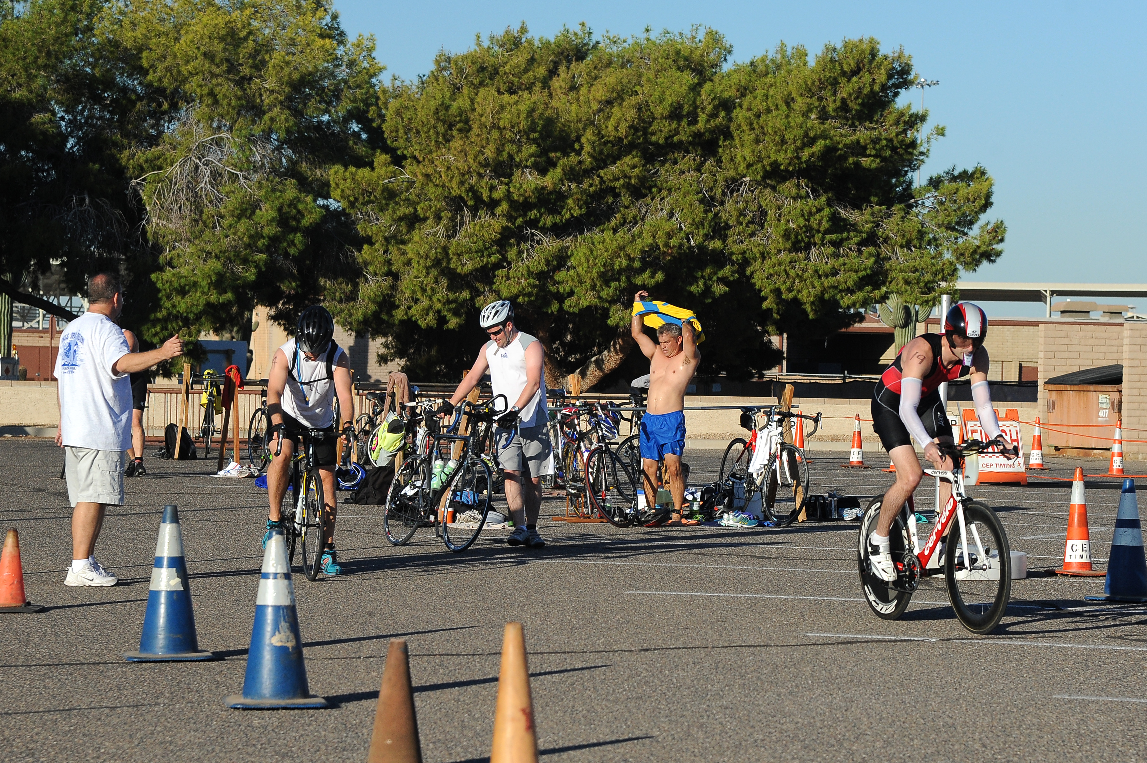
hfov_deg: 19.5
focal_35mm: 105
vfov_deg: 13.0
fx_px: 3343
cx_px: 574
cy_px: 382
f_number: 5.6
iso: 1000
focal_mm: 105
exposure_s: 1/3200
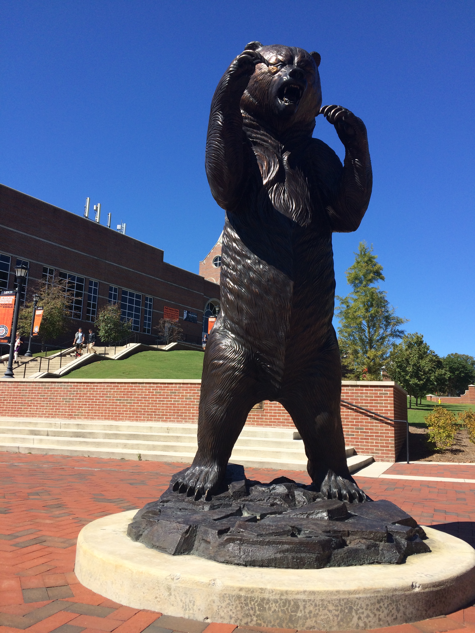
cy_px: 316
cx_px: 238
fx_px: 531
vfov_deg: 61.7
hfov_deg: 48.2
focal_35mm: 29
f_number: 2.2
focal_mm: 4.15
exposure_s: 1/1709
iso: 32
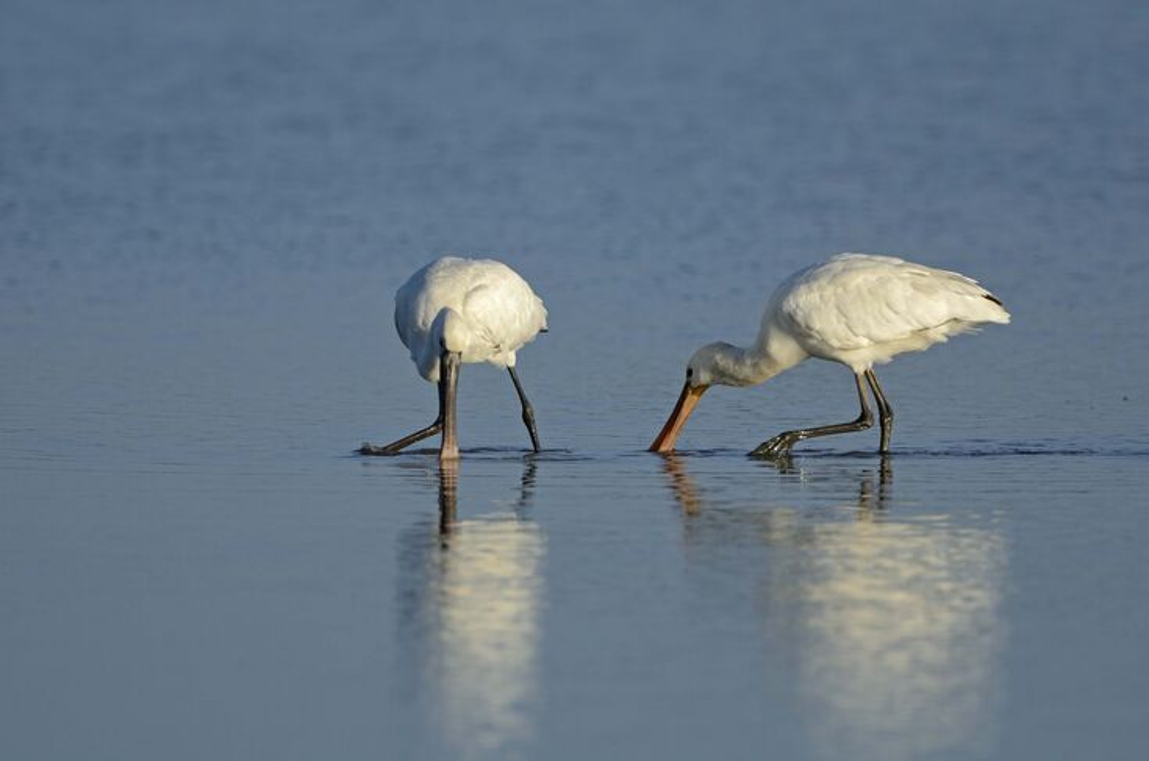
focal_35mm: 1050
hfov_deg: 2.0
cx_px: 574
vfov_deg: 1.3
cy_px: 380
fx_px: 33447
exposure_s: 1/1250
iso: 320
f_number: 6.3
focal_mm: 700
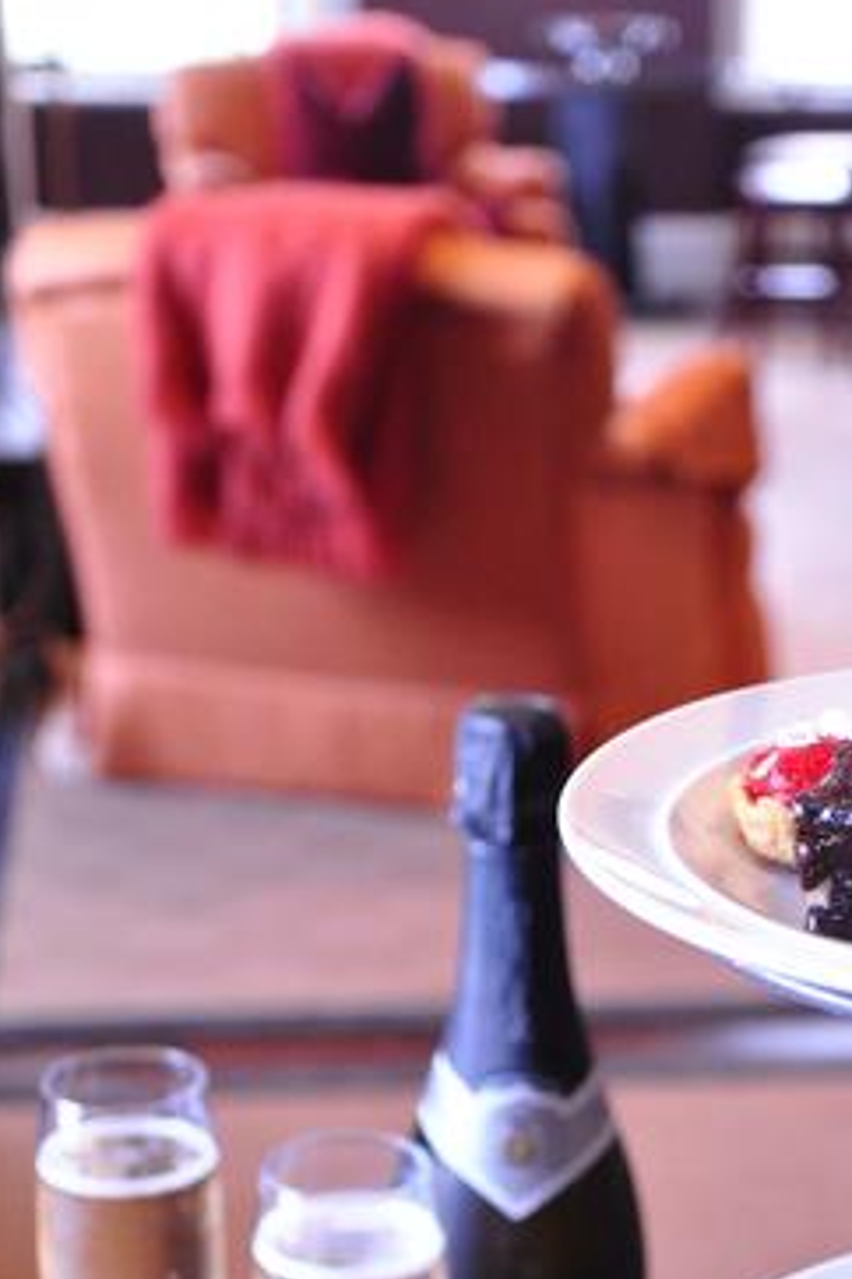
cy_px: 944
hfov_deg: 15.6
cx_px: 681
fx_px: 3082
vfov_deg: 23.2
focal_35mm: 87
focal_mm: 35
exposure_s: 1/80
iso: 1250
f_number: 4.5
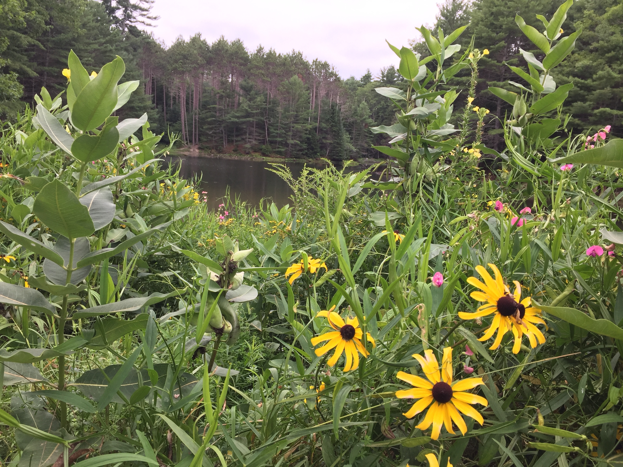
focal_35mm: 29
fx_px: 522
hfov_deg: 61.7
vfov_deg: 48.2
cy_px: 234
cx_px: 312
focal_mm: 4.15
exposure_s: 1/257
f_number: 2.2
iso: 32
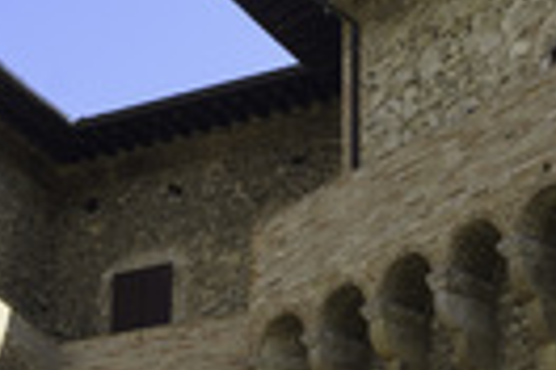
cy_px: 301
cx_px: 333
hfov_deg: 19.1
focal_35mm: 107
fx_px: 1652
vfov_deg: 12.7
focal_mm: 24
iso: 100
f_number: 8
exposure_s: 1/100
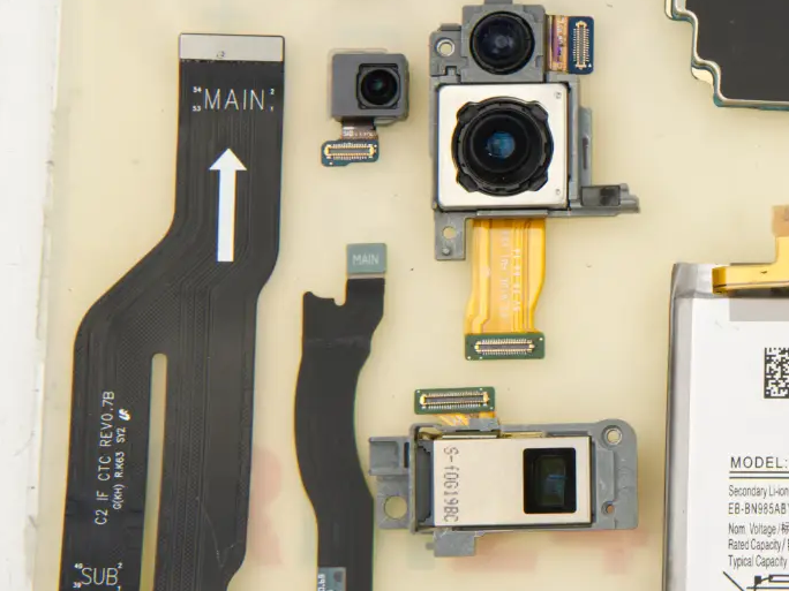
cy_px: 301
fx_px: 4809
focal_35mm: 211
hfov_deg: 9.2
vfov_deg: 7.0
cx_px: 995
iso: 100
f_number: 11
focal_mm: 75
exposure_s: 1/10
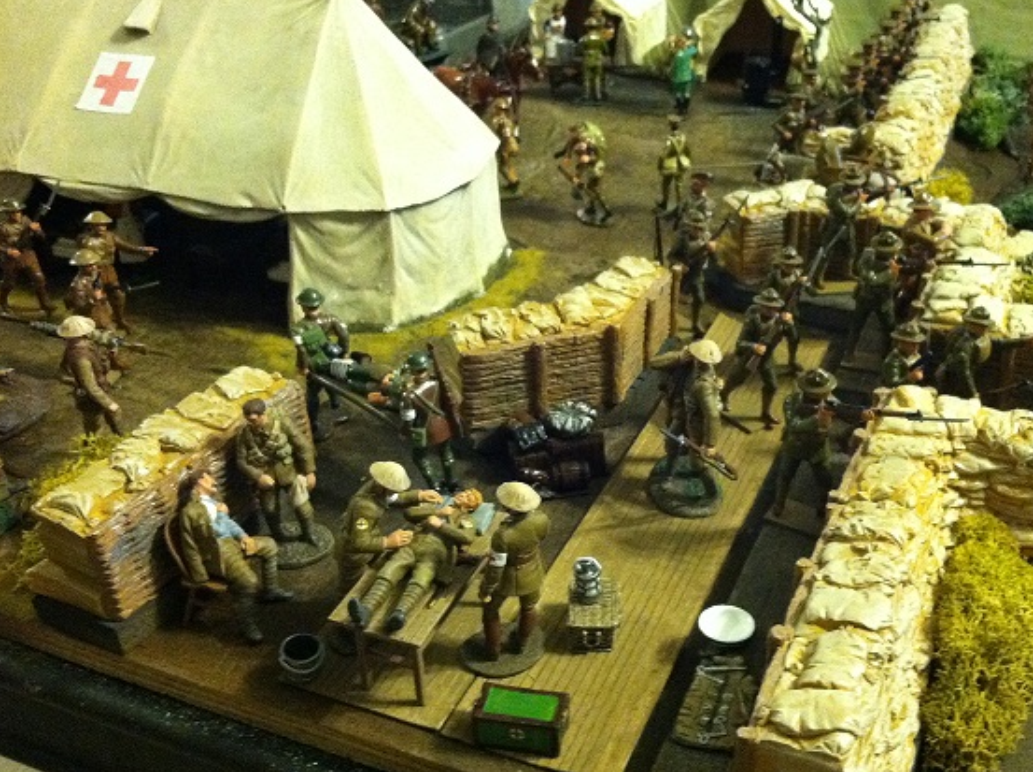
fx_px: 1222
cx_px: 596
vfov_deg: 35.0
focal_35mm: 41
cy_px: 389
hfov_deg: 45.7
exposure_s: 1/15
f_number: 2.8
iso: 800
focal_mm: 3.85
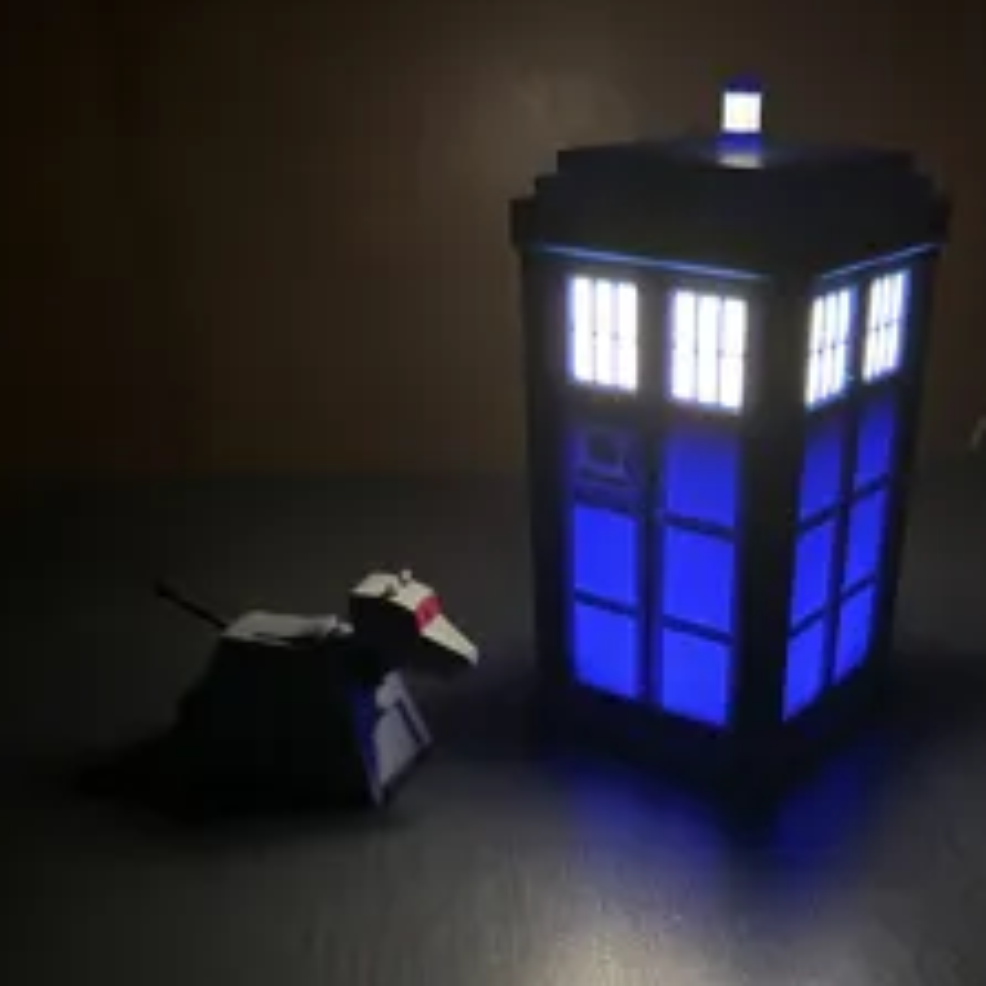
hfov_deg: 43.3
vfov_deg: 41.7
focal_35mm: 38
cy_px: 809
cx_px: 654
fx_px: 1225
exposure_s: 1/15
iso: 4000
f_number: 1.78
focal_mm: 6.76
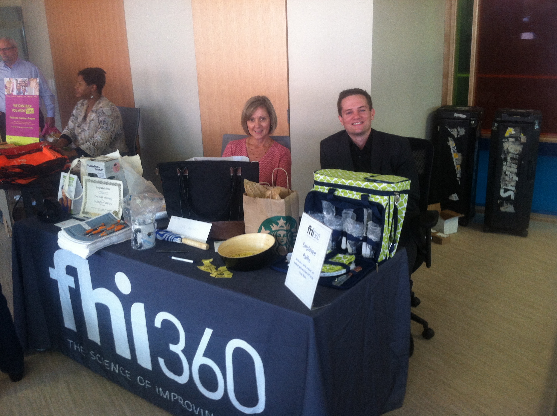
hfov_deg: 52.7
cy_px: 208
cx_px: 278
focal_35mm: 35
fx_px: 562
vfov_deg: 40.6
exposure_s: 1/20
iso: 80
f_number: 2.8
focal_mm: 3.85
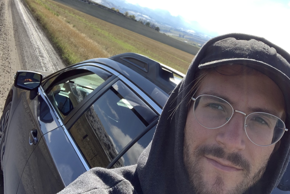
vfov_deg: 29.9
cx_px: 186
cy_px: 95
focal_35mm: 45
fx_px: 362
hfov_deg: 43.2
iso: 16
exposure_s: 1/302
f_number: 2.2
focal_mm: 2.87
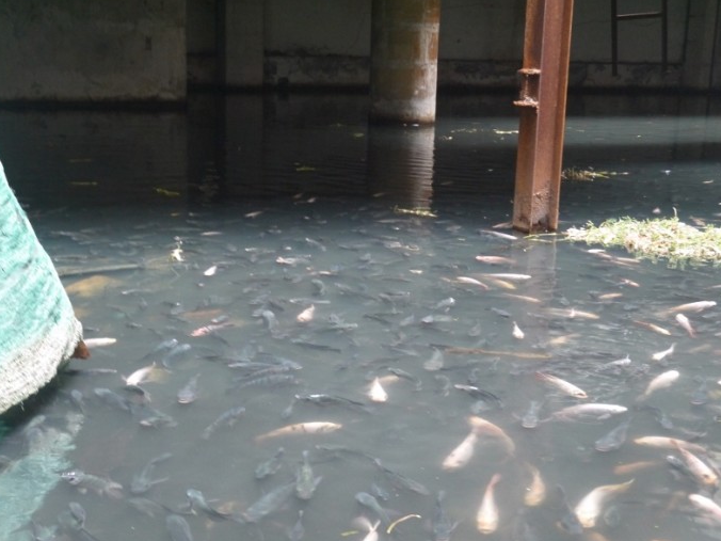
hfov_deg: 38.9
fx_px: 1021
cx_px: 357
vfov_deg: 29.7
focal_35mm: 49
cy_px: 273
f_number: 4.9
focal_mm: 24
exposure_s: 1/20
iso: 1600
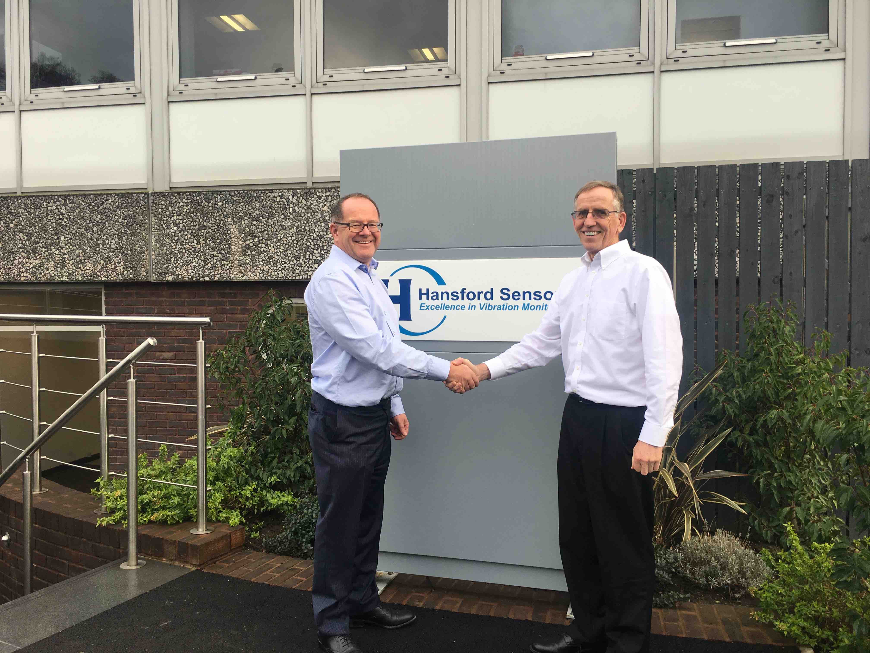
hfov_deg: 61.7
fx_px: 729
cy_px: 326
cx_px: 435
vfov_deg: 48.2
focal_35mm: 29
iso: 25
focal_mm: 4.15
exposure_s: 1/192
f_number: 2.2
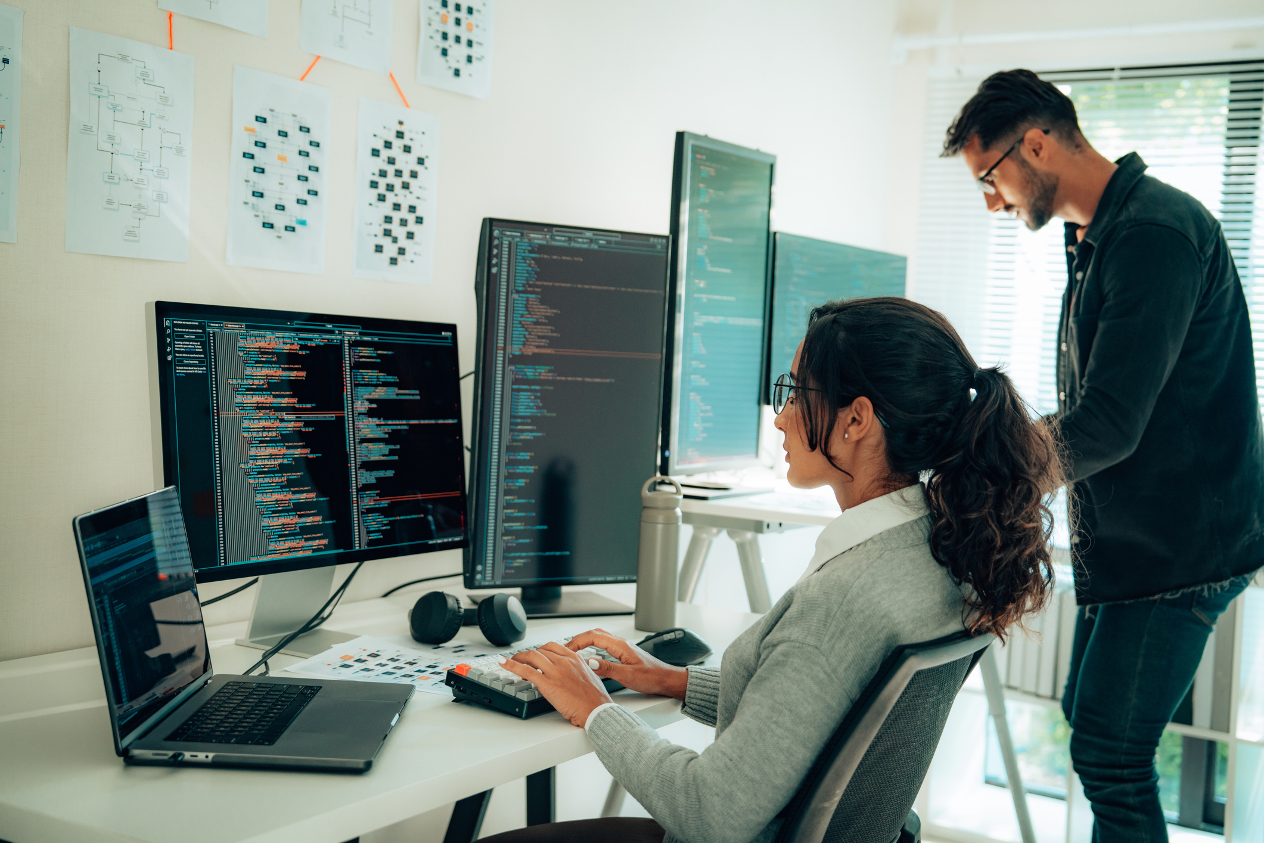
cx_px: 632
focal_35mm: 44
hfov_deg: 44.5
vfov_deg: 30.5
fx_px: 1545
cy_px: 422
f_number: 2.8
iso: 800
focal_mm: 44
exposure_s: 1/160
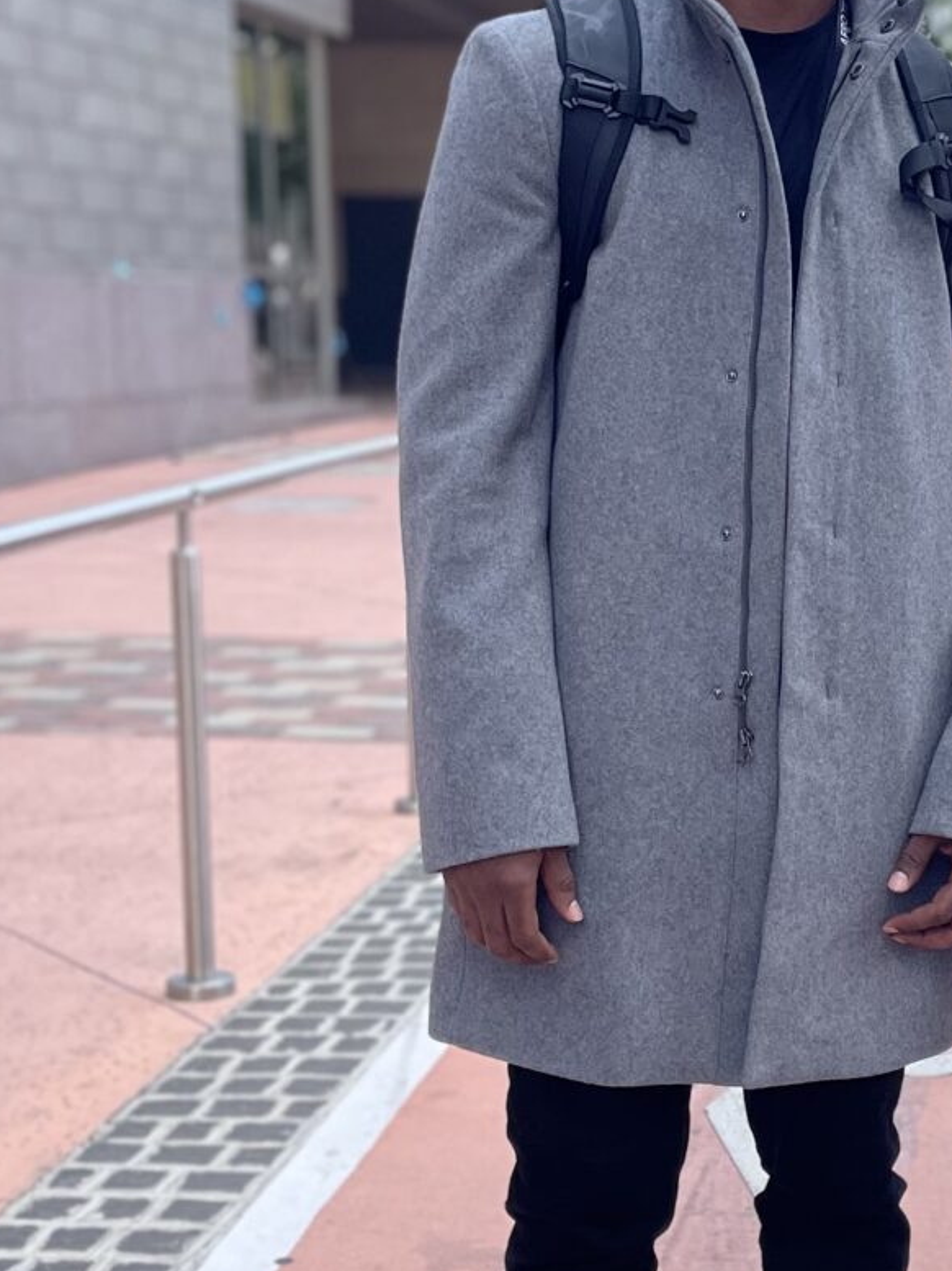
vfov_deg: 27.8
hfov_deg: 20.5
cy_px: 619
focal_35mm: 70
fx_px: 2569
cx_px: 898
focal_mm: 4.2
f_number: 1.6
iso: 50
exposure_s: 1/1147
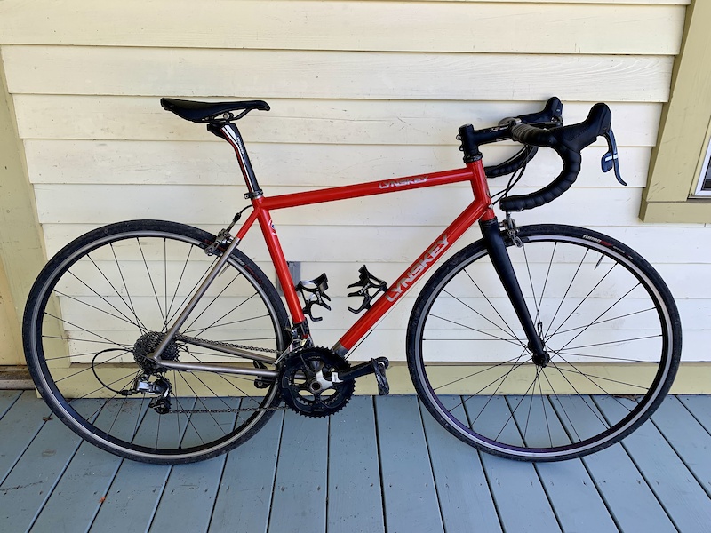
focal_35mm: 26
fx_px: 534
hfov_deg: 67.3
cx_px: 356
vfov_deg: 53.1
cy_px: 266
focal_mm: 4.25
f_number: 1.8
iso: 25
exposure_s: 1/148
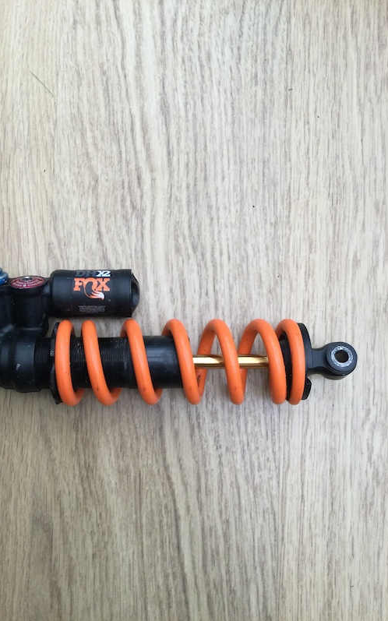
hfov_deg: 38.2
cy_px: 311
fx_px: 558
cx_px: 157
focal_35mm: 33
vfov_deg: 58.1
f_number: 2.4
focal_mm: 3.3
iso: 40
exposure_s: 1/33
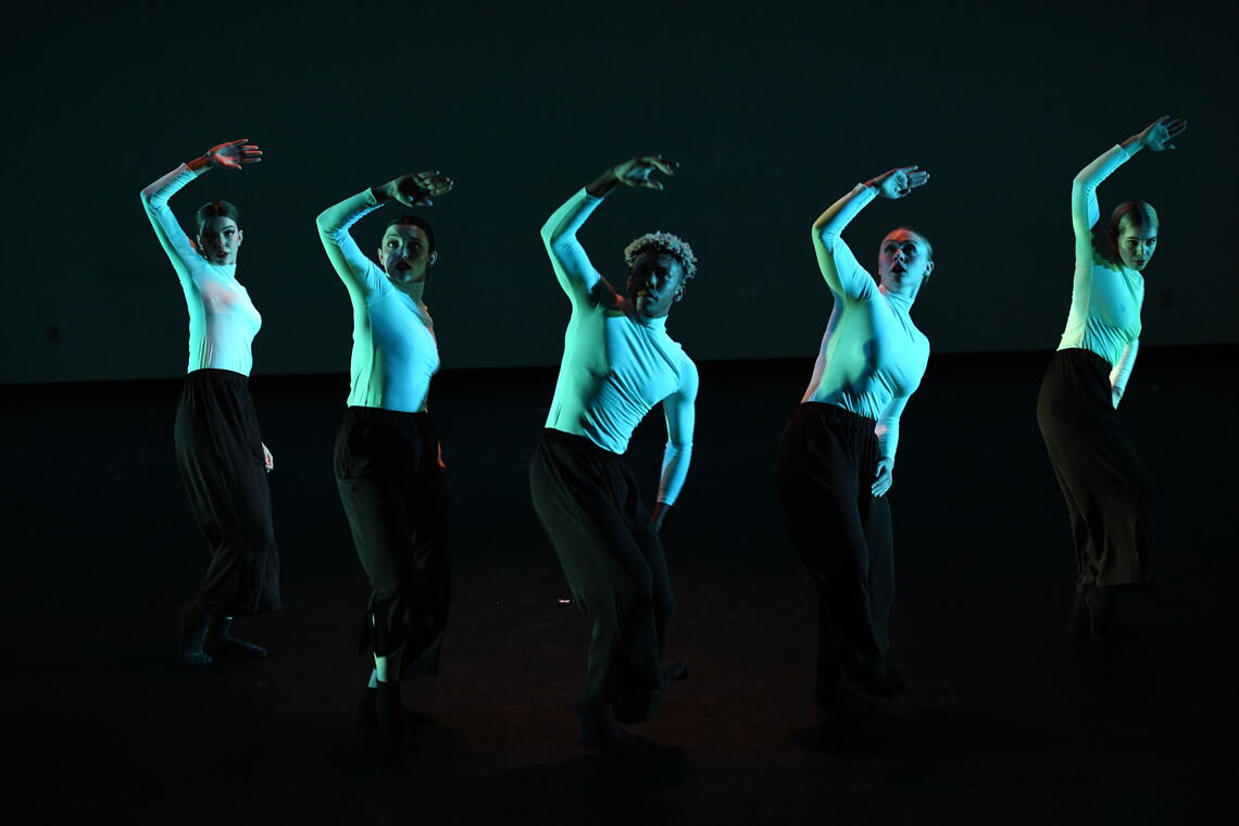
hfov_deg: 26.0
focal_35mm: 78
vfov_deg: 17.5
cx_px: 620
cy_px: 413
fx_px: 2684
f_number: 2.8
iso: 6400
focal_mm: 78
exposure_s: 1/80
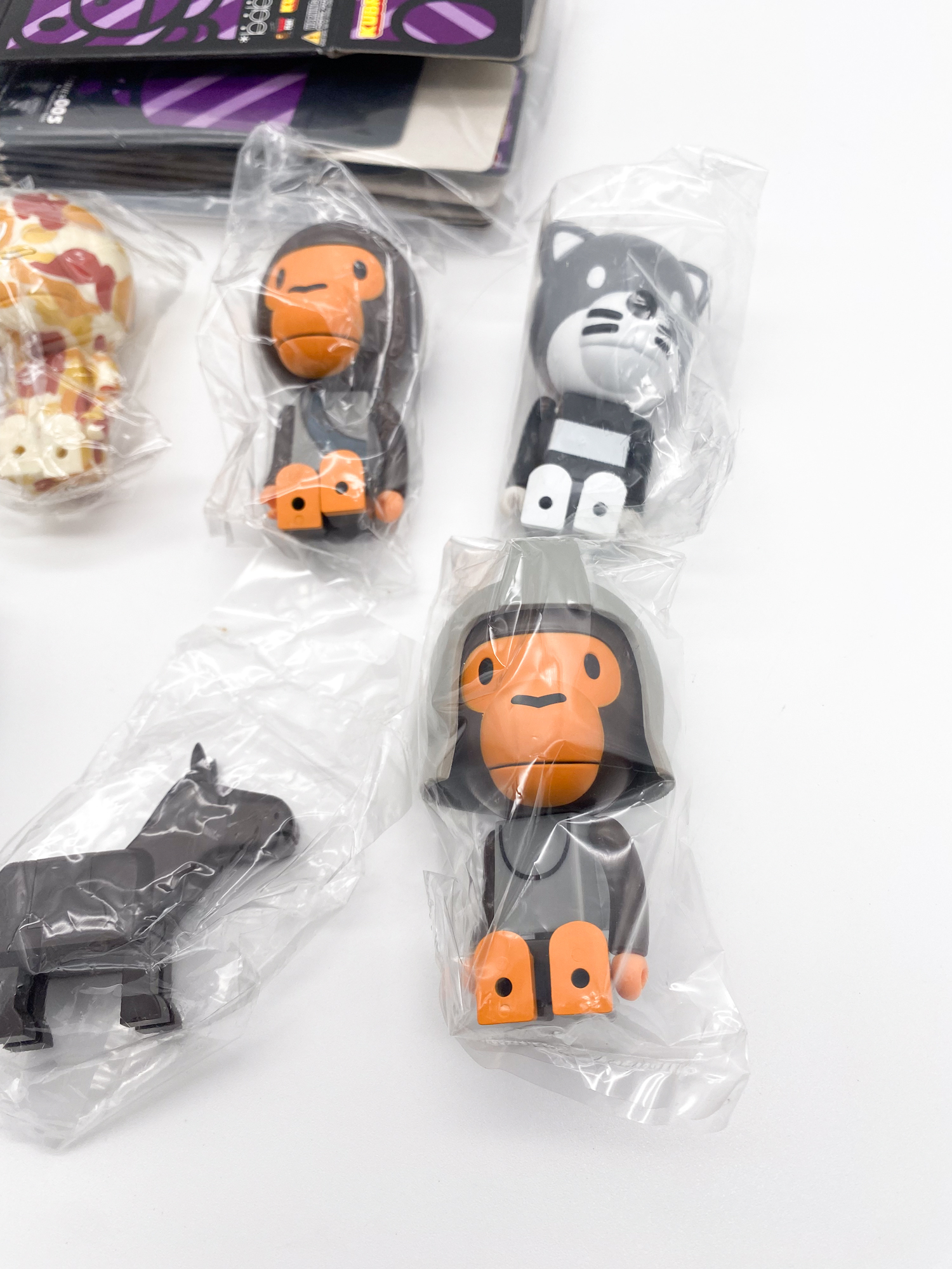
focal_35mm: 26
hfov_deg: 53.1
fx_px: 953
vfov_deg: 67.3
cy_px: 634
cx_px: 476
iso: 32
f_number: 1.8
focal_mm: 4.25
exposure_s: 1/600
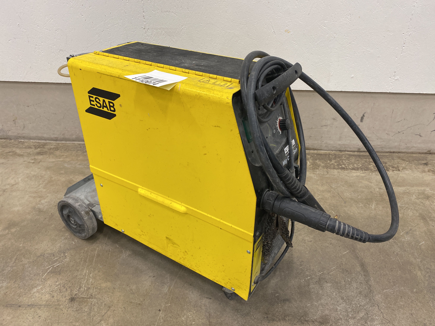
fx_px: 327
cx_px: 218
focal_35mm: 26
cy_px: 163
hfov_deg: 67.3
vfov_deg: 53.1
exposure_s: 1/65
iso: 125
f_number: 1.8
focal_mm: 4.25
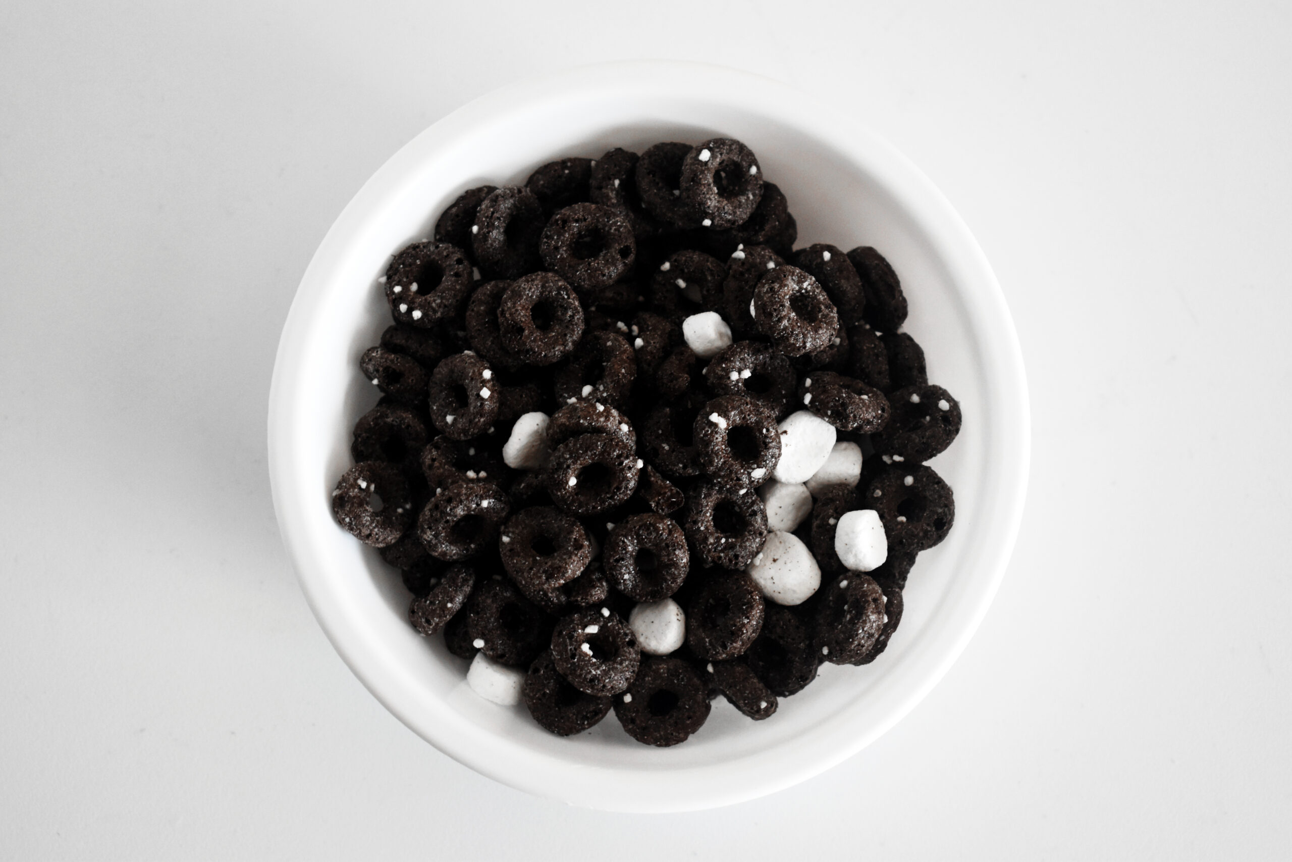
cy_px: 431
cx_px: 646
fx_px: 2692
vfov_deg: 18.2
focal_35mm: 75
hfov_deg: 27.0
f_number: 5.6
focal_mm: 50
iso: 1250
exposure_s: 1/13
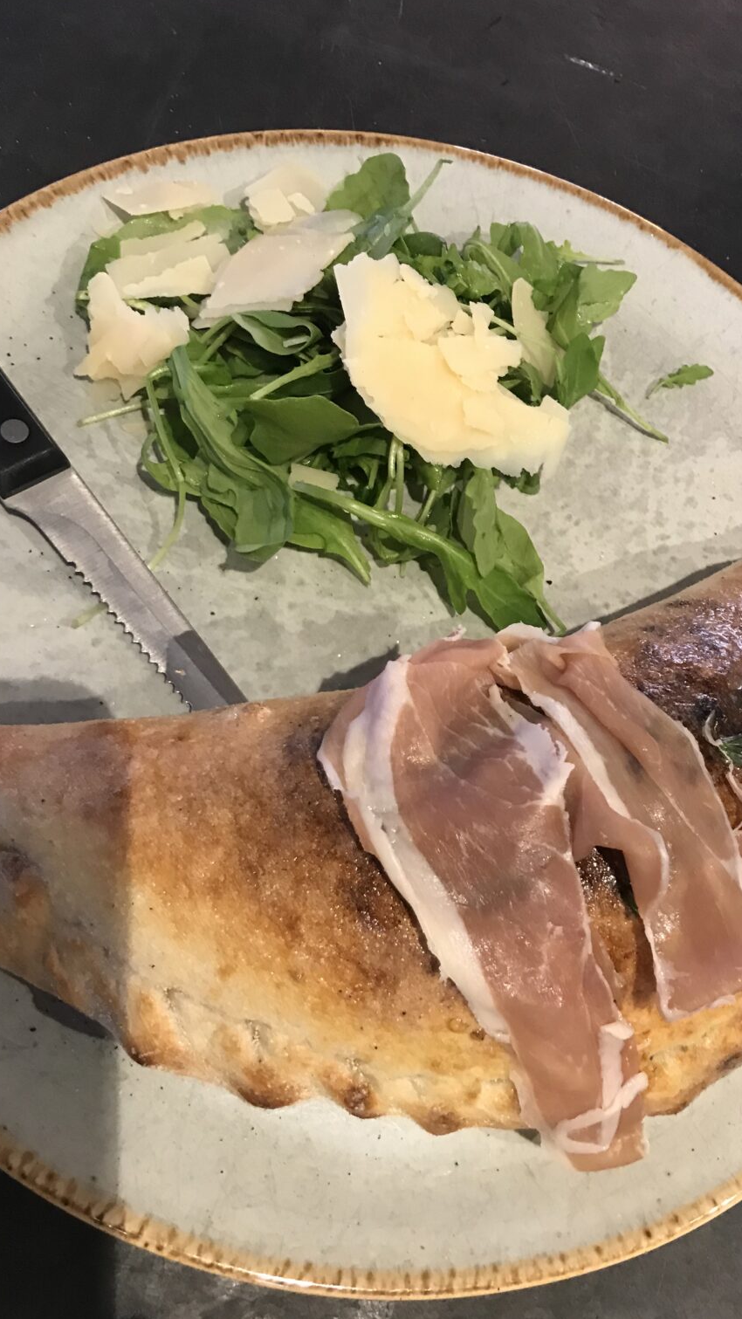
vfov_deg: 62.6
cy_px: 659
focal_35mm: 31
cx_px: 463
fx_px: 1084
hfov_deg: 37.6
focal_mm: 3.99
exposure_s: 1/17
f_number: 1.8
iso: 80
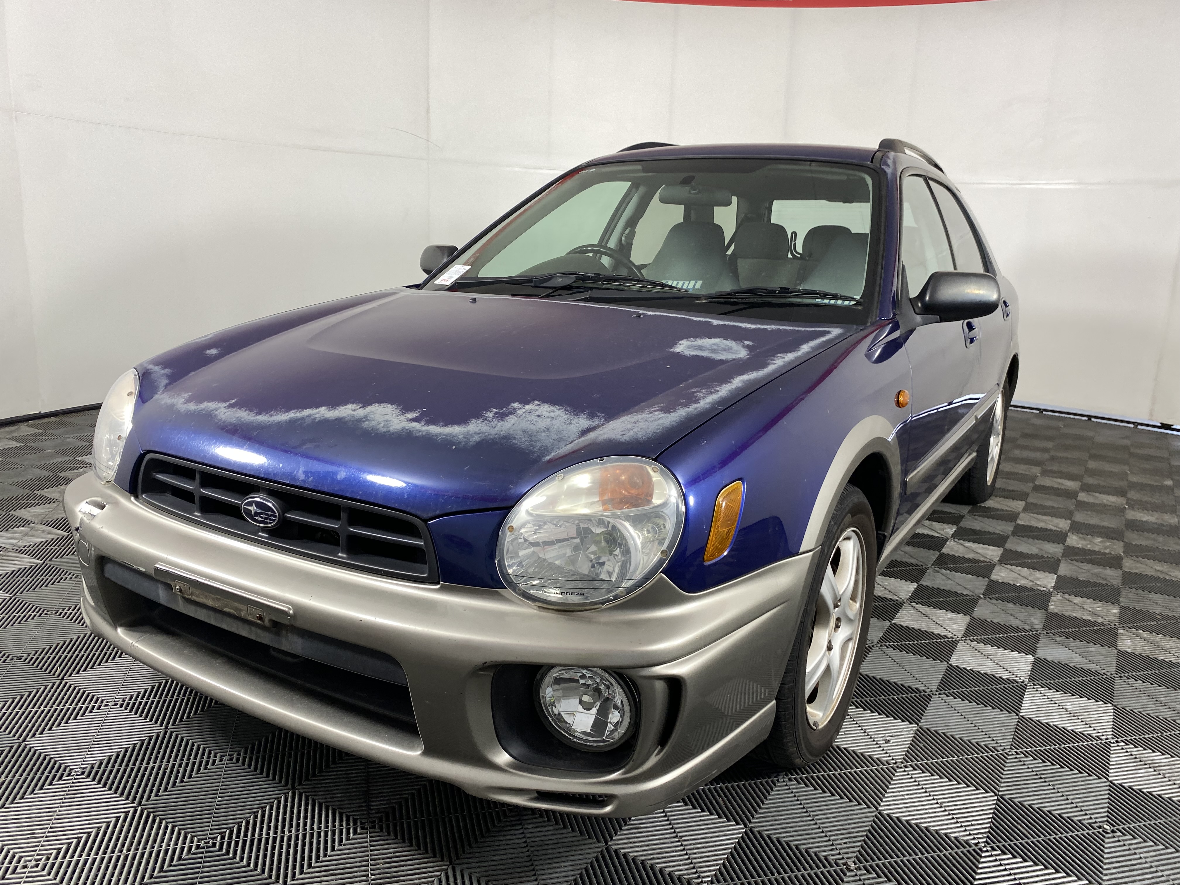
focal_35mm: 26
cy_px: 442
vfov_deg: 53.1
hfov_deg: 67.3
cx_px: 590
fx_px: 886
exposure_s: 1/100
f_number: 1.8
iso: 50
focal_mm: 4.25
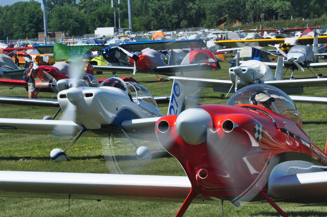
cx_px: 164
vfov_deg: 6.8
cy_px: 108
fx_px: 1837
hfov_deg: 10.2
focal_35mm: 202
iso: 200
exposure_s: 1/200
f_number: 18
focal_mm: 135
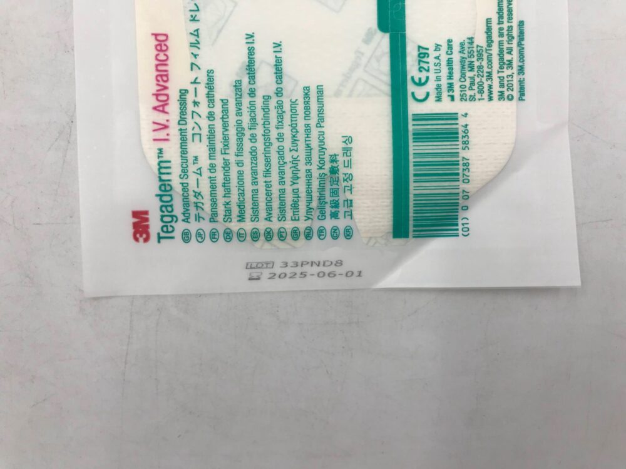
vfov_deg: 49.7
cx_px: 313
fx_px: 506
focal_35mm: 28
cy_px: 234
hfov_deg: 63.4
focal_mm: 3.99
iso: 20
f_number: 1.8
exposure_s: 1/225
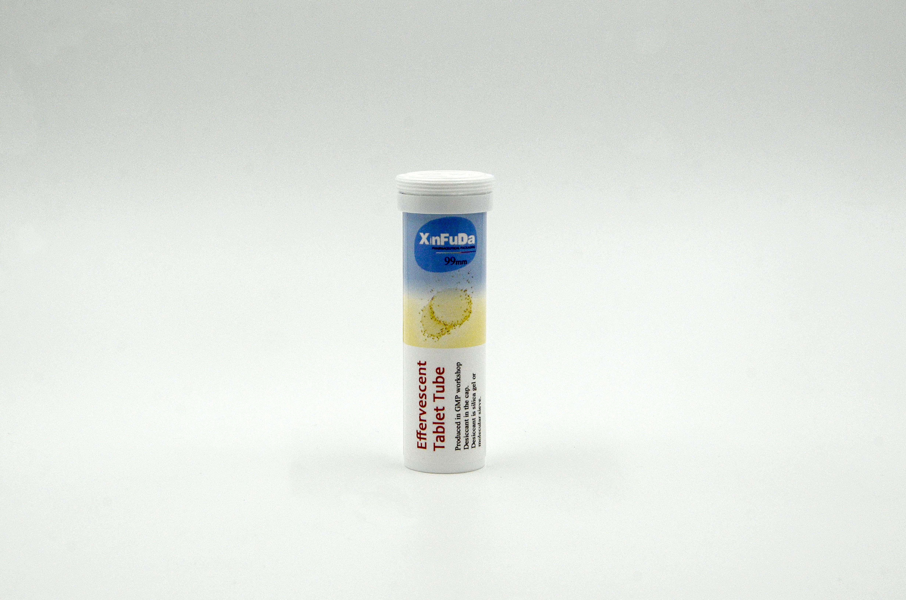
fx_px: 1507
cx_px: 453
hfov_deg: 33.5
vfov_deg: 22.5
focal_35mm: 60
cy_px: 300
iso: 800
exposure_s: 1/250
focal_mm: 40
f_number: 18
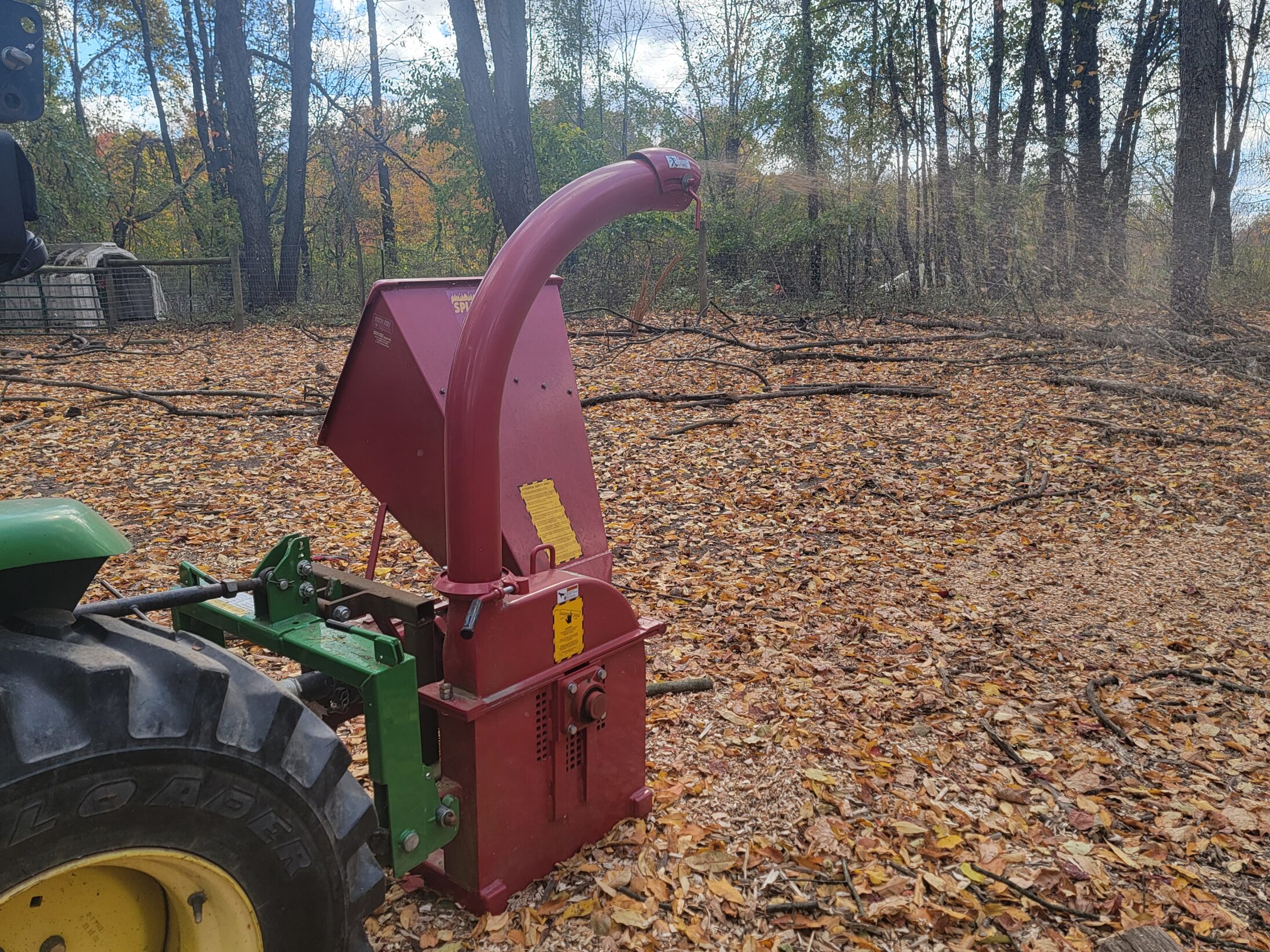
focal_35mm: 28
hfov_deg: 63.4
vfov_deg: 49.7
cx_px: 658
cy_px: 494
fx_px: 1027
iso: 16
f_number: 1.8
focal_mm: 6.7
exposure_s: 1/170
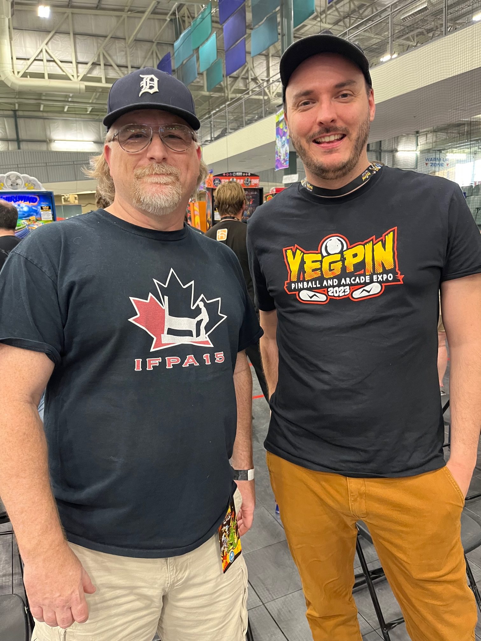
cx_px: 240
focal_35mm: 26
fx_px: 482
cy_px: 320
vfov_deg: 67.3
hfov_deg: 53.1
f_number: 1.6
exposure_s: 1/60
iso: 250
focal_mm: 5.1
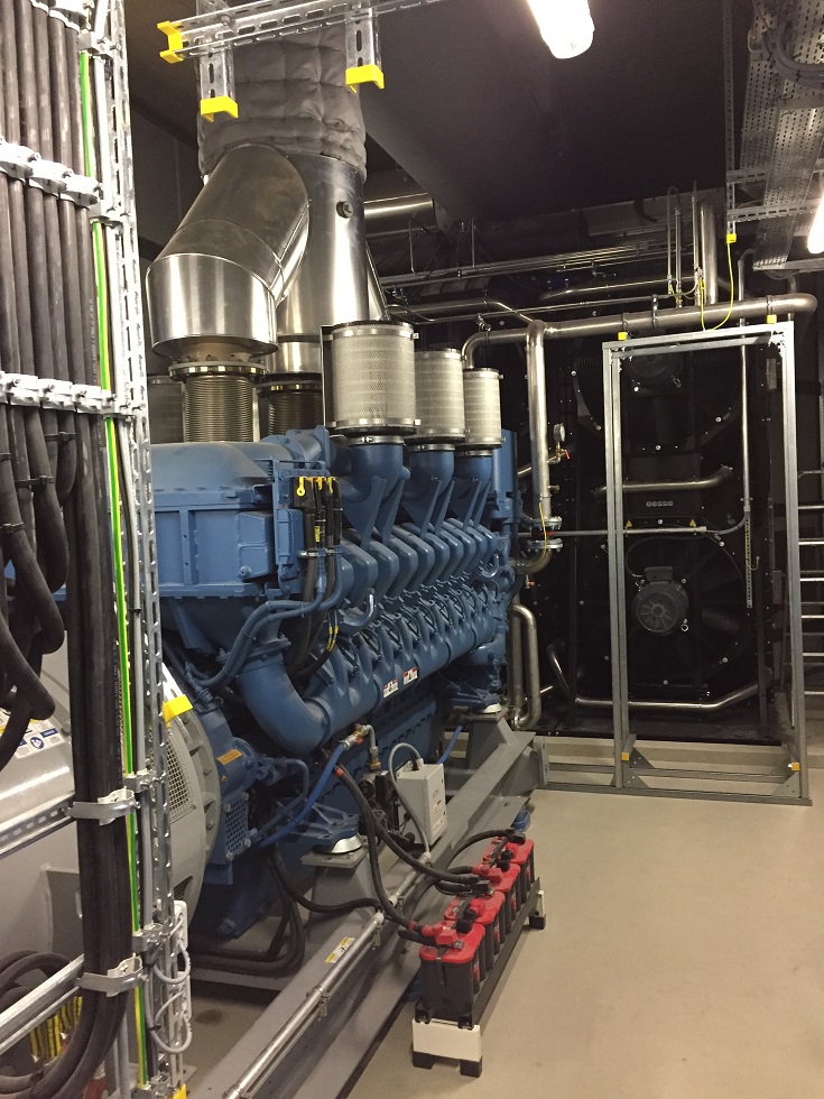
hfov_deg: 48.2
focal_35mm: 29
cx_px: 412
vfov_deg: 61.7
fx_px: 920
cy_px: 550
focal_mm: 4.15
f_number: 2.2
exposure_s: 1/25
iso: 250
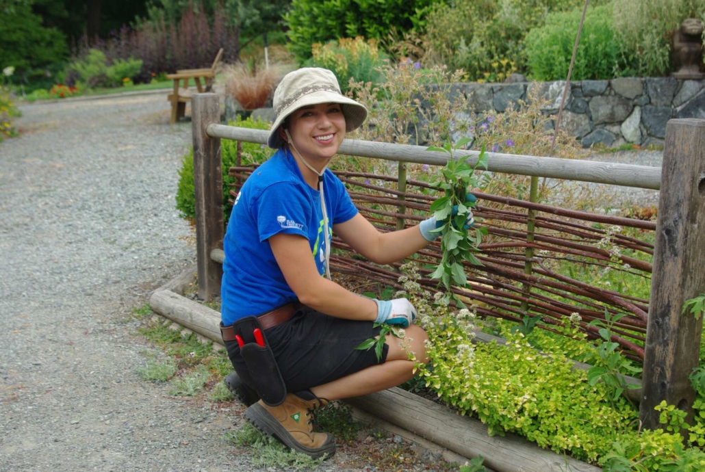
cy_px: 236
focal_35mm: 52
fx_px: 1020
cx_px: 352
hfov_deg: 38.1
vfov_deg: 26.1
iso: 100
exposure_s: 1/90
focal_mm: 35
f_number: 6.7
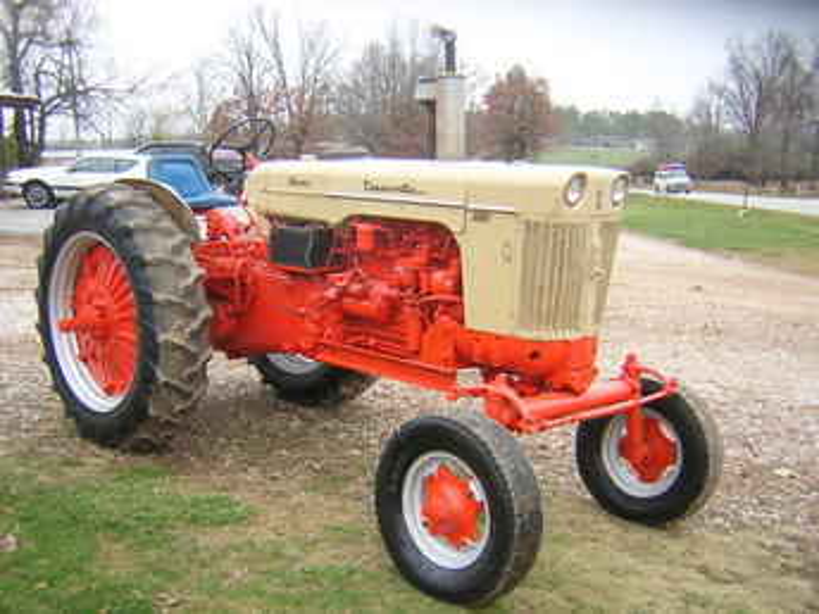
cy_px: 307
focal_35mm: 36
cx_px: 410
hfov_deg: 51.4
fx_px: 852
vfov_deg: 39.7
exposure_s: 1/136
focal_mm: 4.7
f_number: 2.6
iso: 100
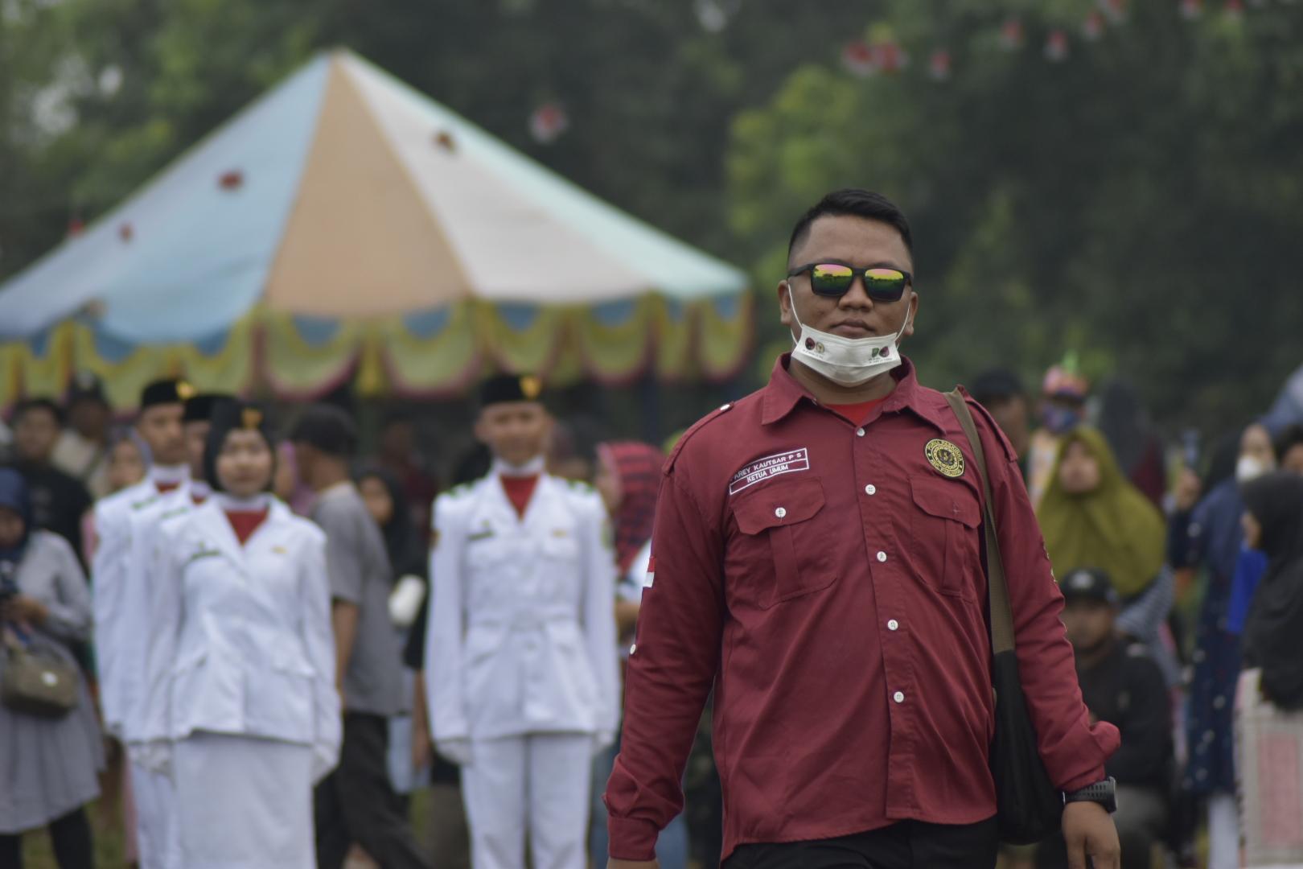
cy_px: 434
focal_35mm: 255
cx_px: 652
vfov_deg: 5.4
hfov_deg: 8.1
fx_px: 9229
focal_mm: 170
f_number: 4.5
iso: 500
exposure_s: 1/1000
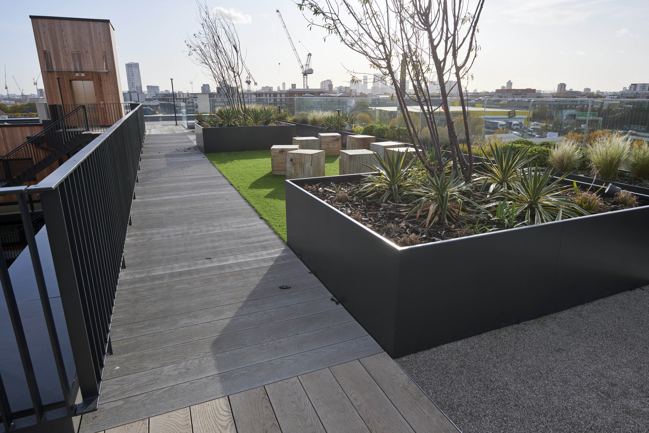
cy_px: 216
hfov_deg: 78.6
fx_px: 397
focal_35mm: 22
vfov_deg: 57.2
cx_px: 324
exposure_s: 1/320
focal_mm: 22
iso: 100
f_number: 8
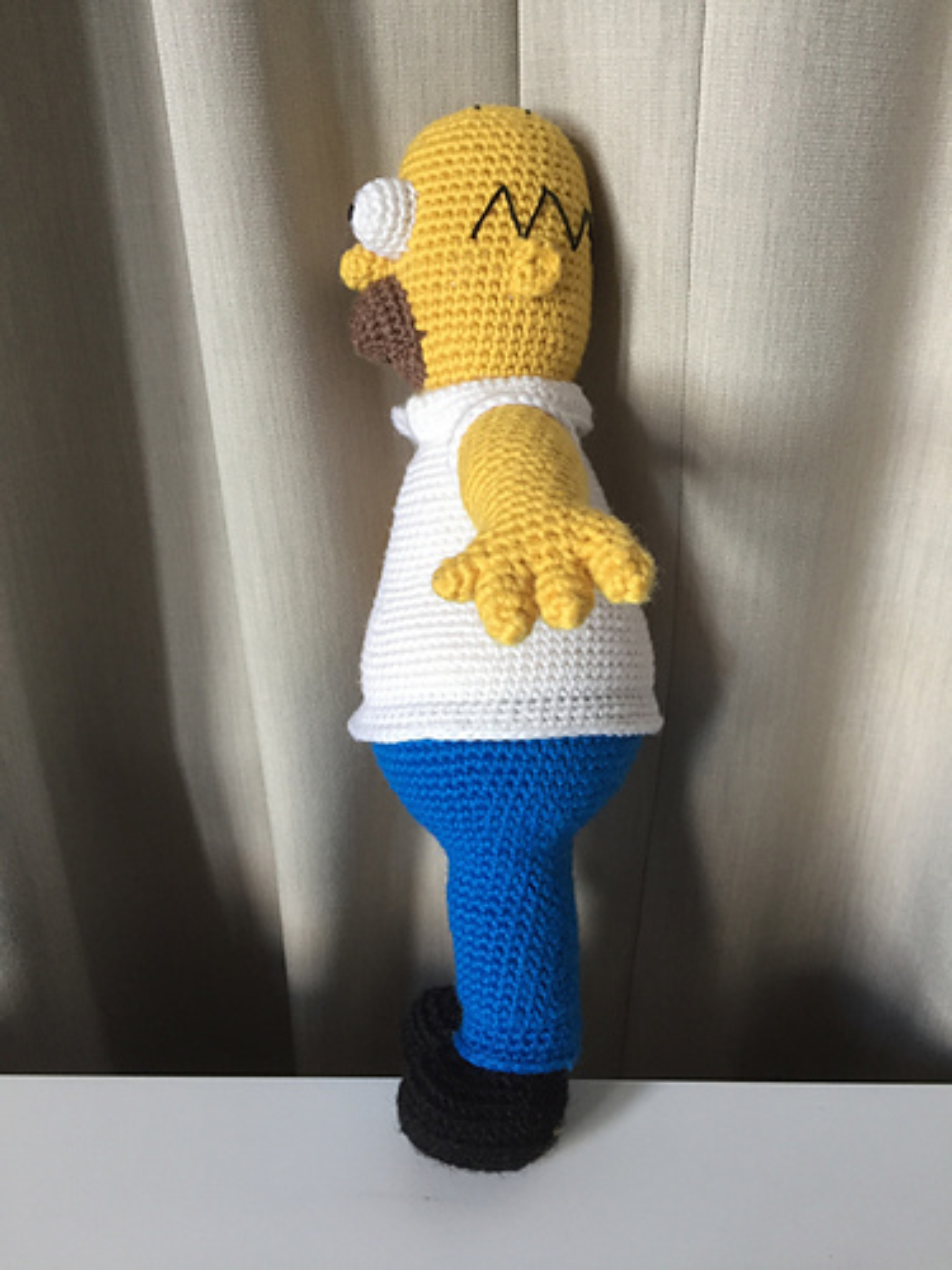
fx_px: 1063
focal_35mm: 29
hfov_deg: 48.2
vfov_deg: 61.7
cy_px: 635
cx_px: 476
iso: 125
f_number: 2.2
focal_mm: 4.15
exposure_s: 1/30
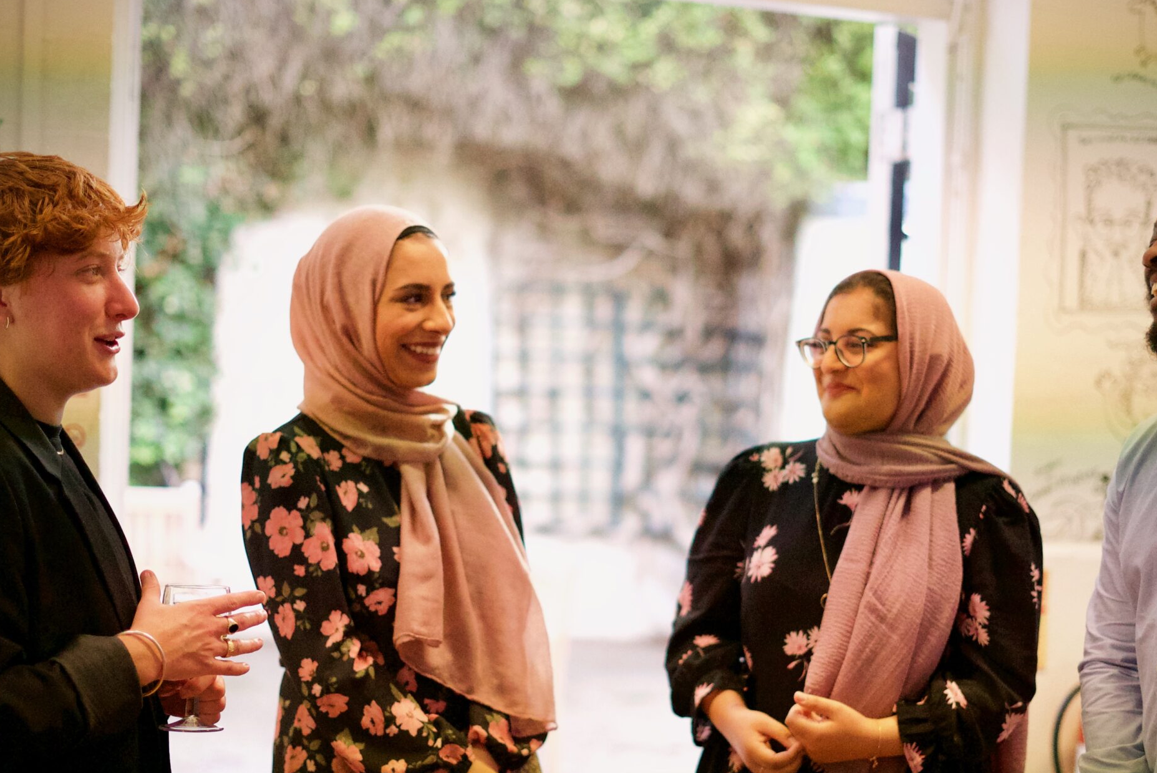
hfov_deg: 29.2
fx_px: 2219
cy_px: 487
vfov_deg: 19.7
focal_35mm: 69
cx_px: 641
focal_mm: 50
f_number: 1.8
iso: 12800
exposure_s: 1/4000
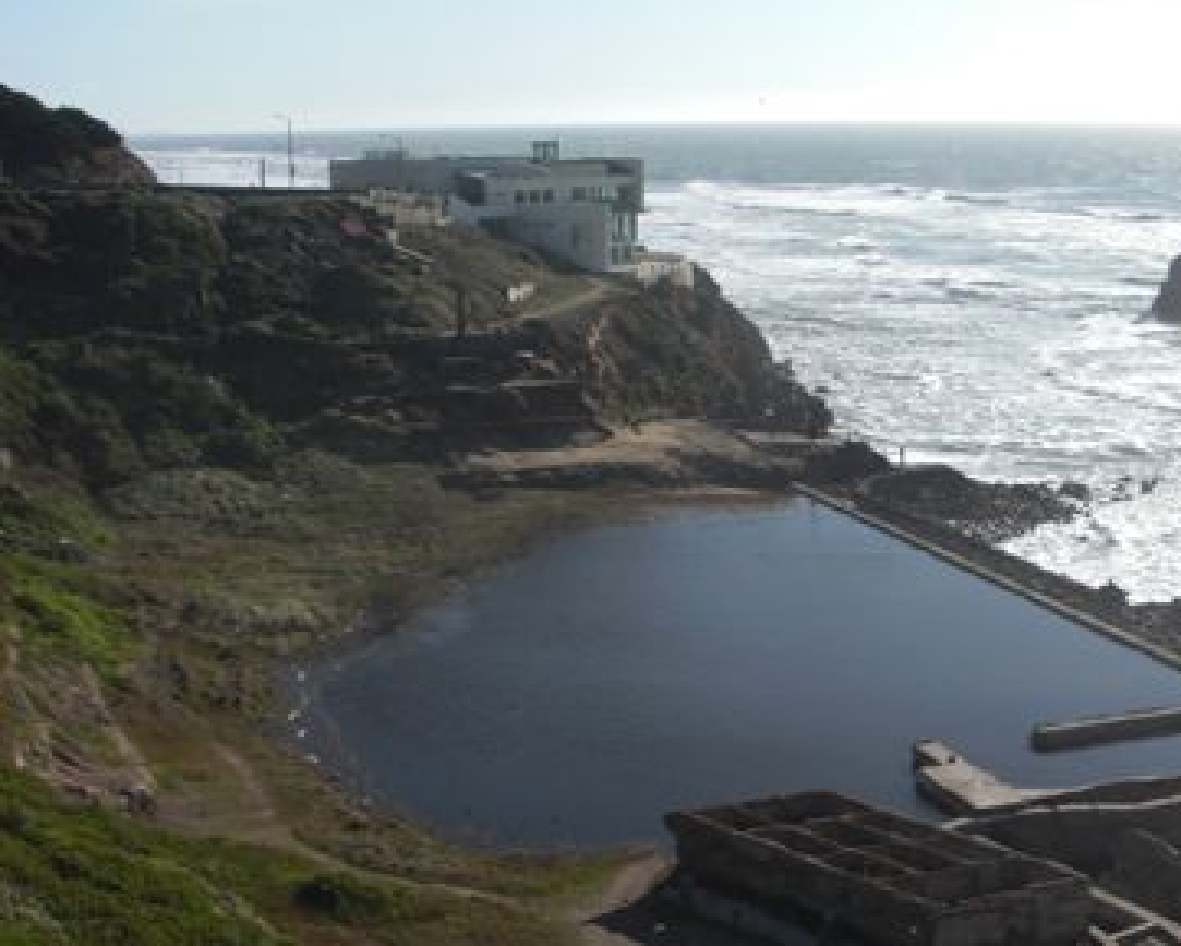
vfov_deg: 27.1
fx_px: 1958
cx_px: 810
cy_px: 552
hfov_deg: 33.2
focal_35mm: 56
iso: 50
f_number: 7.9
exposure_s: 1/160
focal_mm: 6.3
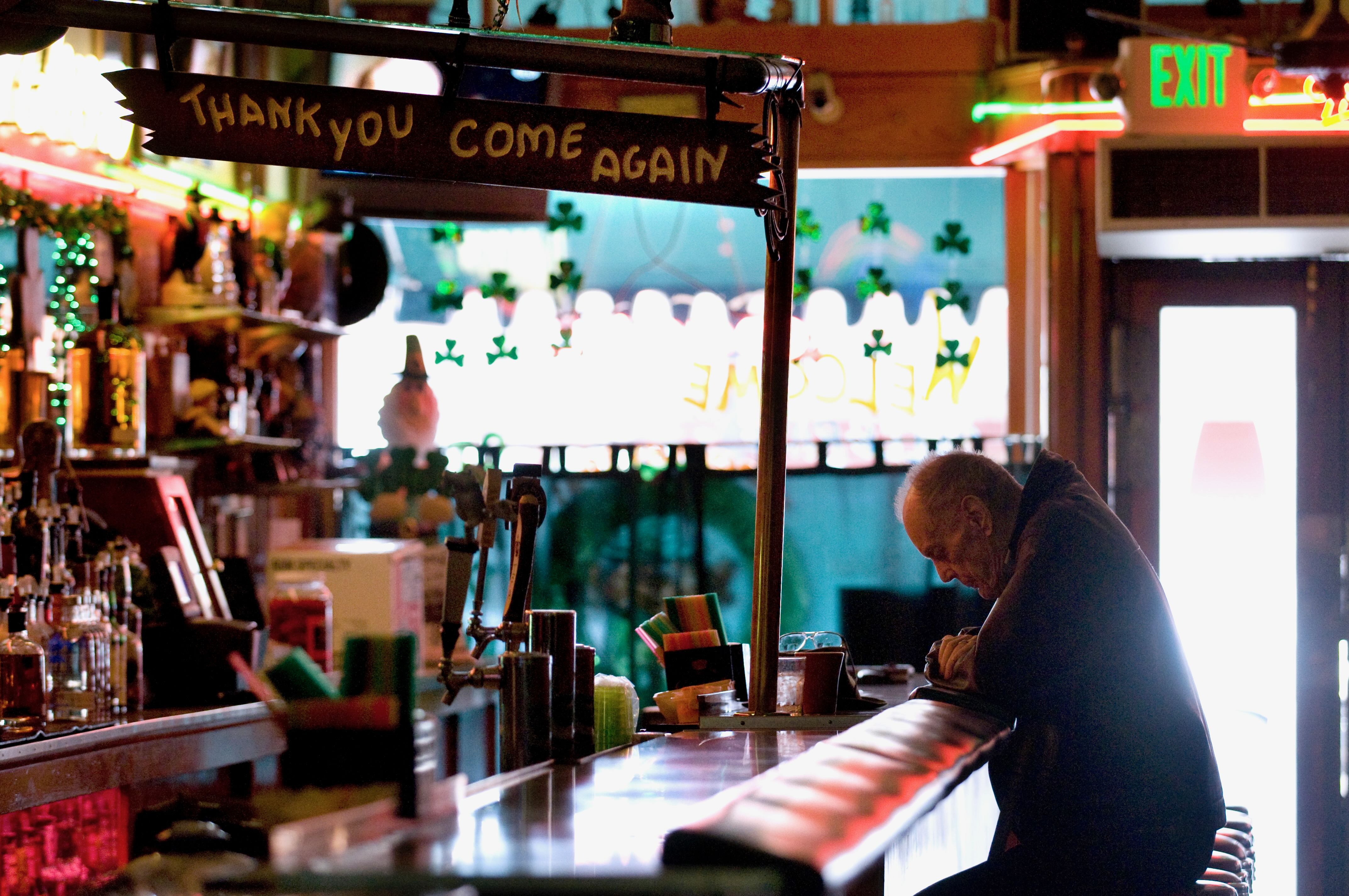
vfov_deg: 7.6
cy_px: 448
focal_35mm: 180
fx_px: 6737
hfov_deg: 11.4
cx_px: 674
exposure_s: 1/180
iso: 800
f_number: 2.8
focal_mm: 120
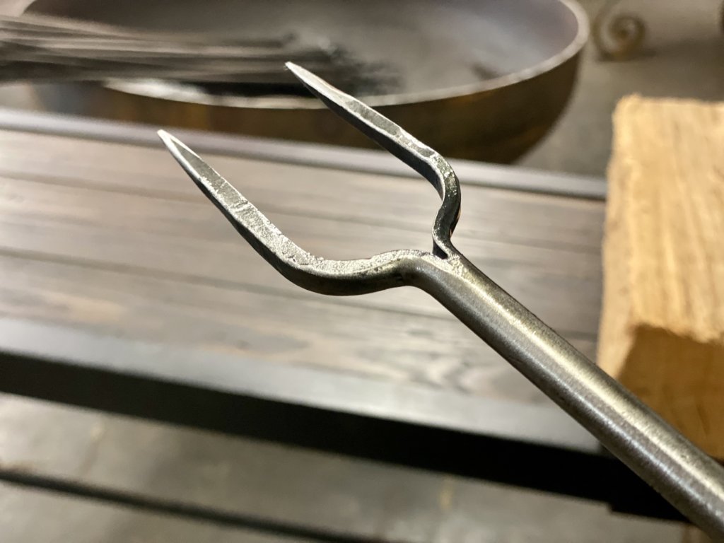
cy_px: 272
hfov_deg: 36.8
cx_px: 362
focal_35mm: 52
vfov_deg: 28.0
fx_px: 1088
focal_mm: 6
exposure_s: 1/40
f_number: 2
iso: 160
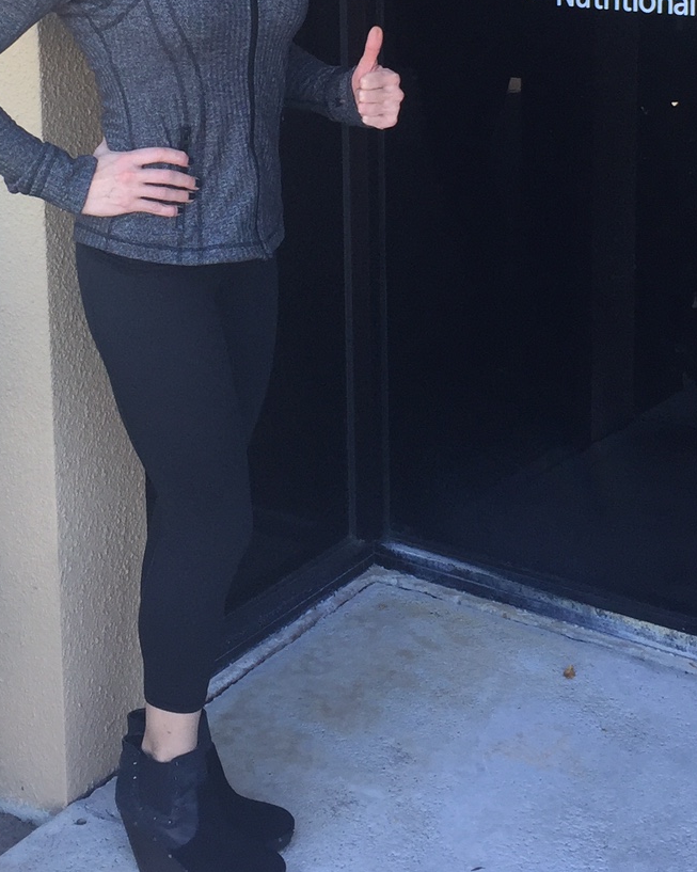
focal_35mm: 71
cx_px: 266
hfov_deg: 21.5
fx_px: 1832
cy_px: 106
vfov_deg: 26.0
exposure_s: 1/120
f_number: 2.2
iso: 40
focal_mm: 4.15
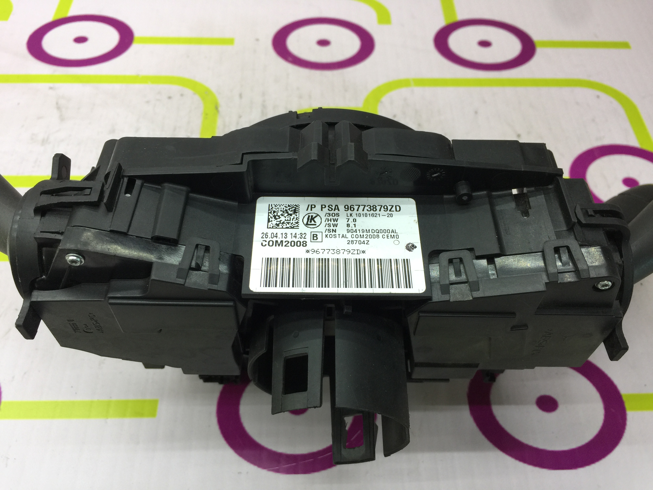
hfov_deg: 61.7
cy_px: 245
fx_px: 547
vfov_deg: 48.2
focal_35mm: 29
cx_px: 326
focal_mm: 4.15
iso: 32
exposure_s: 1/33
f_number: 2.2
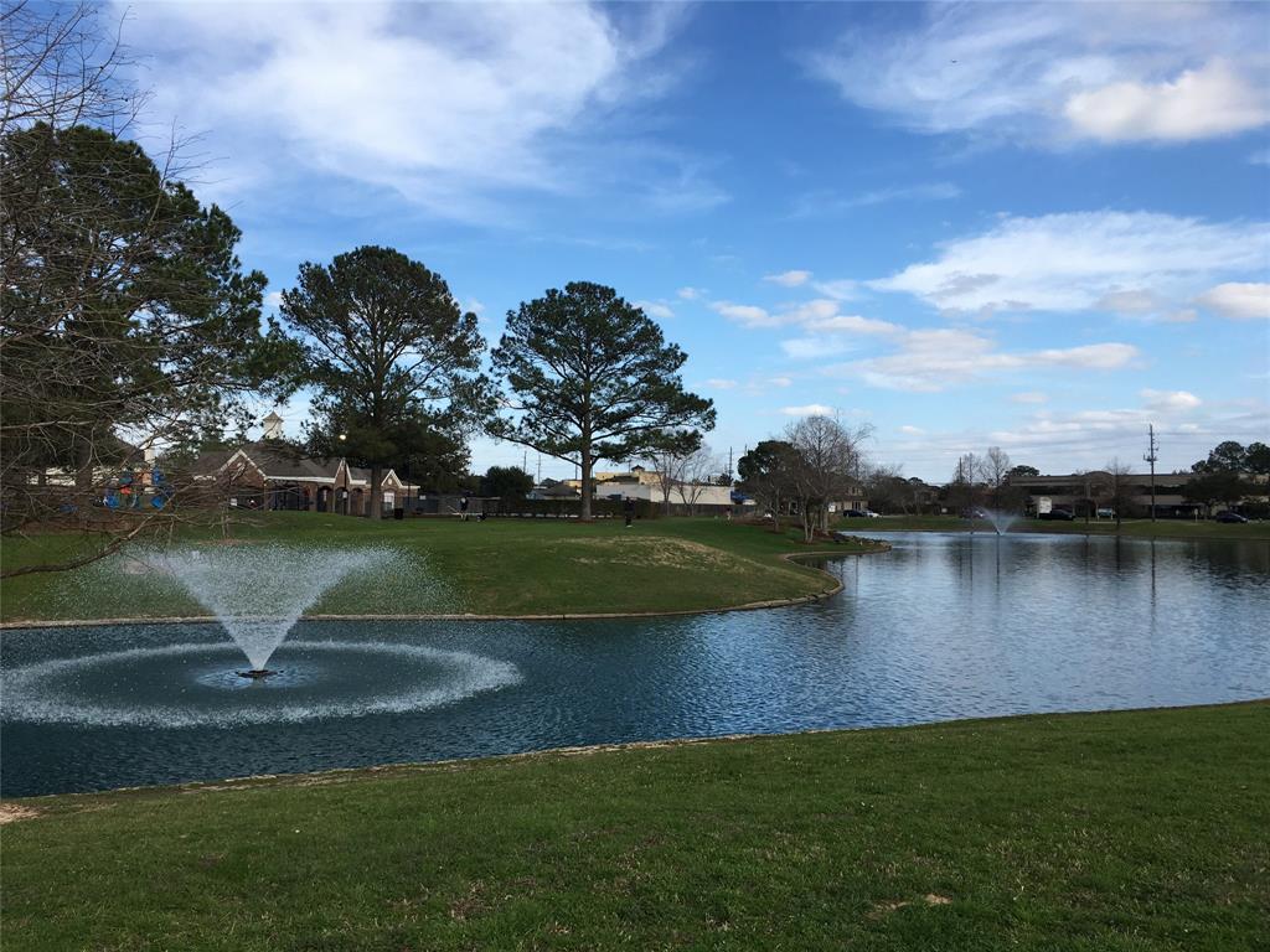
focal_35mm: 29
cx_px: 635
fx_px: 1064
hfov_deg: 61.7
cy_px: 476
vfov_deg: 48.2
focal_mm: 4.15
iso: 25
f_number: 2.2
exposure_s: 1/1166
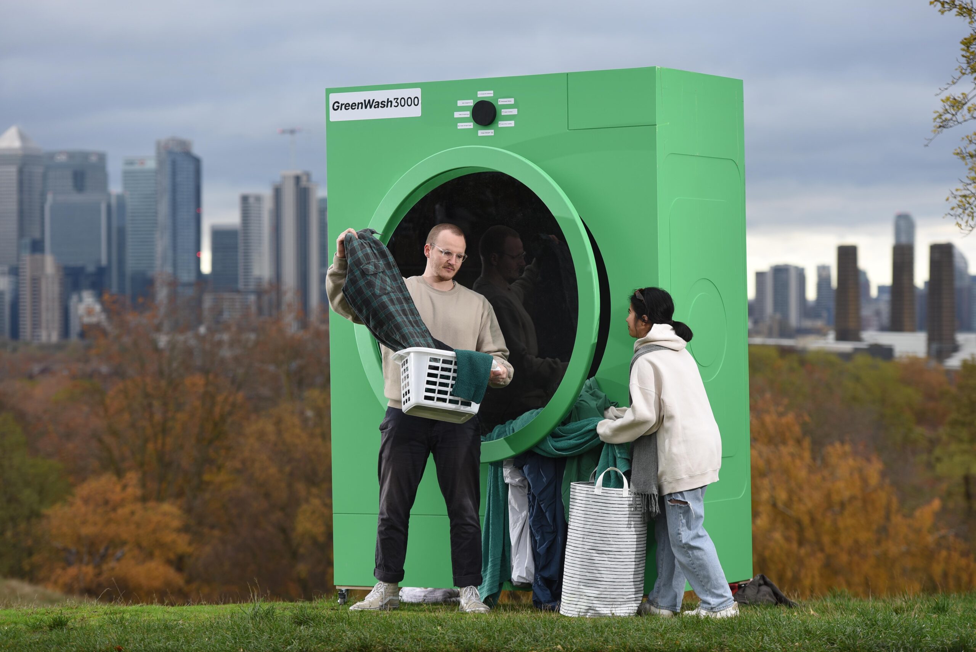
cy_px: 326
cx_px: 488
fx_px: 2983
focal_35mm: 110
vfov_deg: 12.5
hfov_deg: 18.6
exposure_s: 1/160
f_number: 3.5
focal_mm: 110
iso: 100
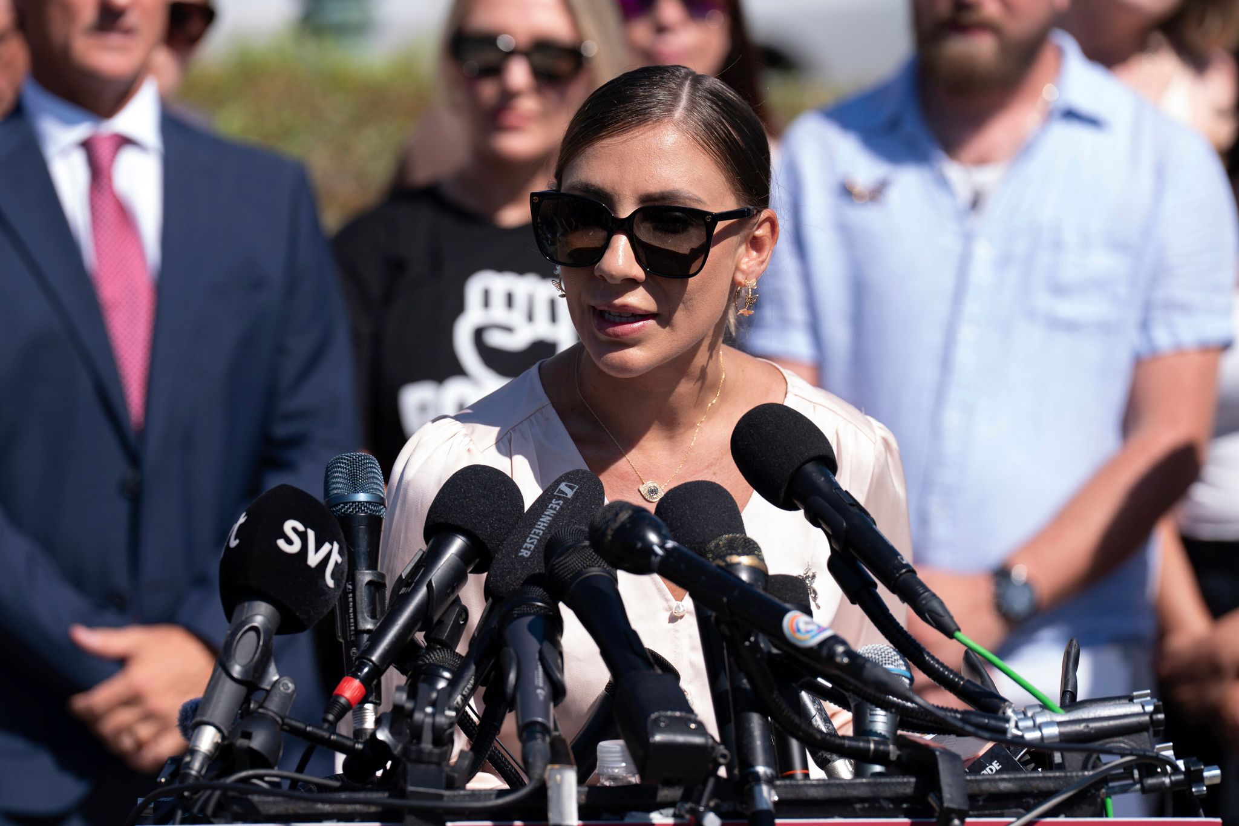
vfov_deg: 6.9
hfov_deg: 10.3
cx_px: 620
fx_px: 6882
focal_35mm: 200
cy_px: 413
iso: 80
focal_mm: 200
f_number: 4.5
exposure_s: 1/800
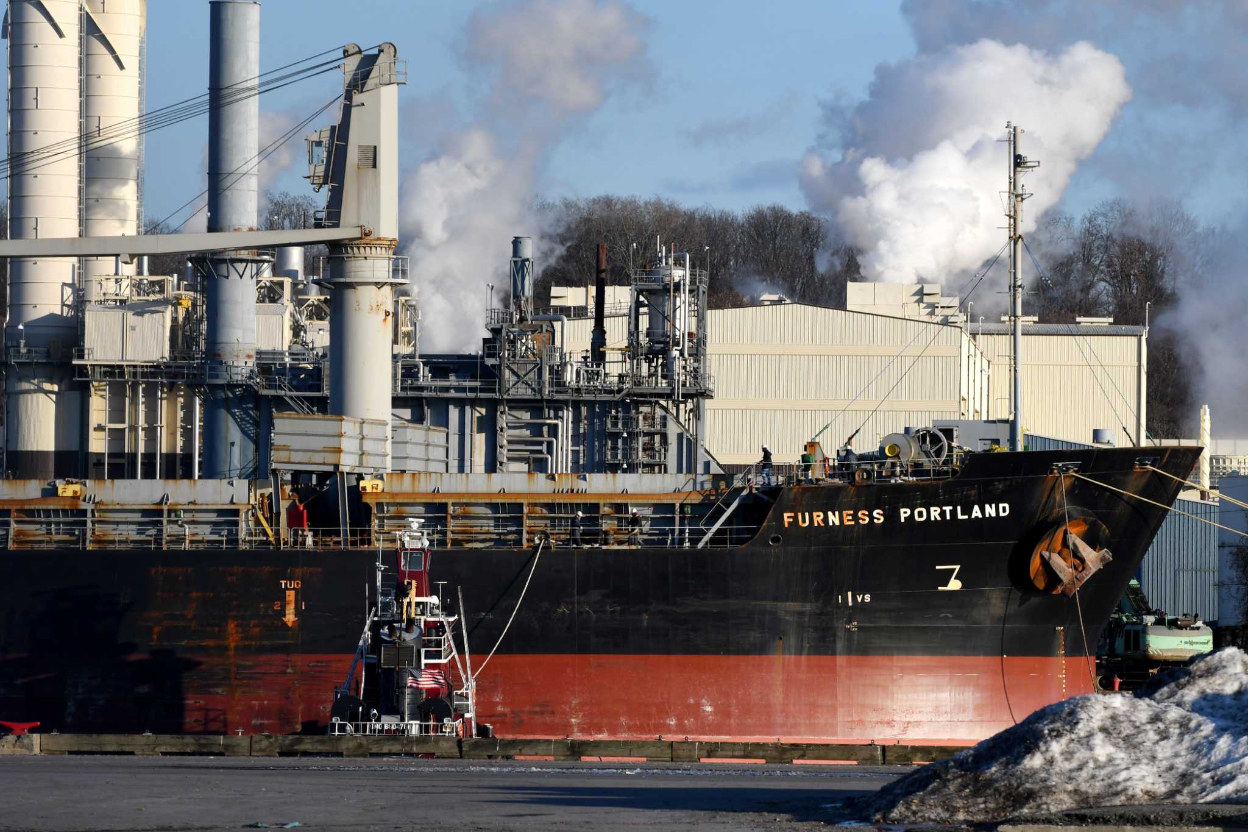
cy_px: 416
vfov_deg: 5.4
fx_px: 8839
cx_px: 624
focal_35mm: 255
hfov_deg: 8.1
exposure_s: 1/2000
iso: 400
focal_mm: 170
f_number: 5
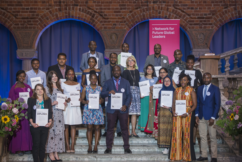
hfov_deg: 22.1
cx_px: 121
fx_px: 619
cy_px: 81
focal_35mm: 92
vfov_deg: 14.9
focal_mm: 92
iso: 1000
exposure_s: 1/250
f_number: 3.5
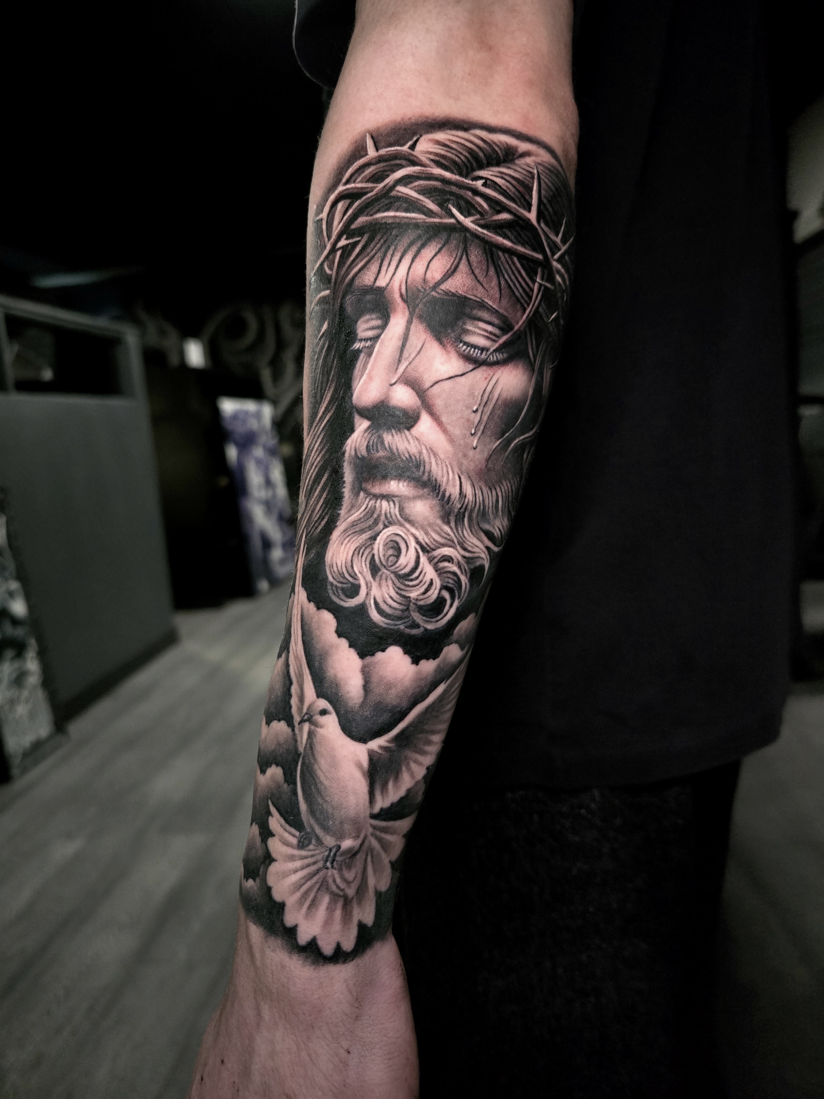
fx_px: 730
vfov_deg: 73.9
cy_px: 550
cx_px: 412
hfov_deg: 58.9
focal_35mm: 23
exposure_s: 1/60.2
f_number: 1.7
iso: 2000
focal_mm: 6.3
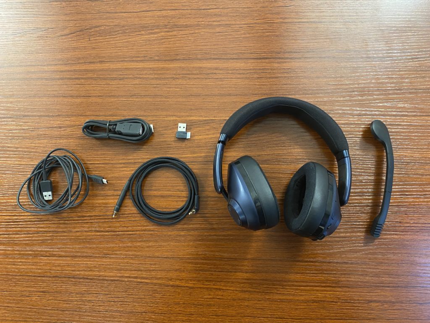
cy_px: 162
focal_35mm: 26
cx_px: 215
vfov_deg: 53.1
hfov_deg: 67.3
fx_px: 323
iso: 640
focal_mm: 4.25
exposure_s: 1/30
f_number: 1.8
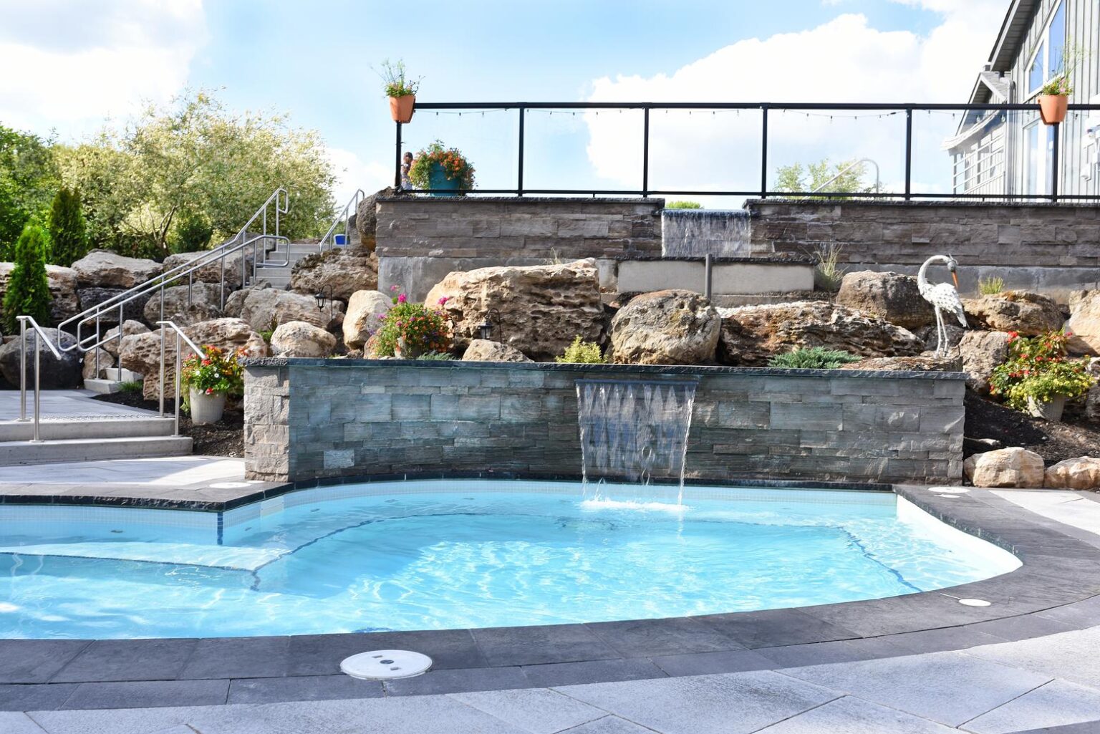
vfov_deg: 37.9
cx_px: 550
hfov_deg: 54.4
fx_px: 1070
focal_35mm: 35
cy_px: 367
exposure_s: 1/160
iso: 200
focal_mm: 35
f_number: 9
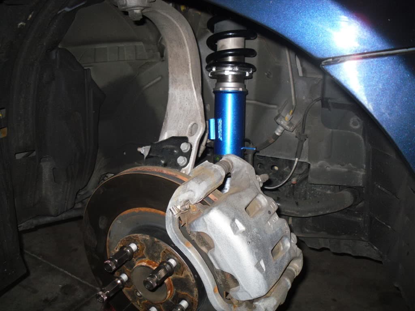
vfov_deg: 40.7
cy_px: 156
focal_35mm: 35
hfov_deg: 52.6
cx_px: 208
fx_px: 420
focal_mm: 6.3
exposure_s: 1/45
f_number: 7.6
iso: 200
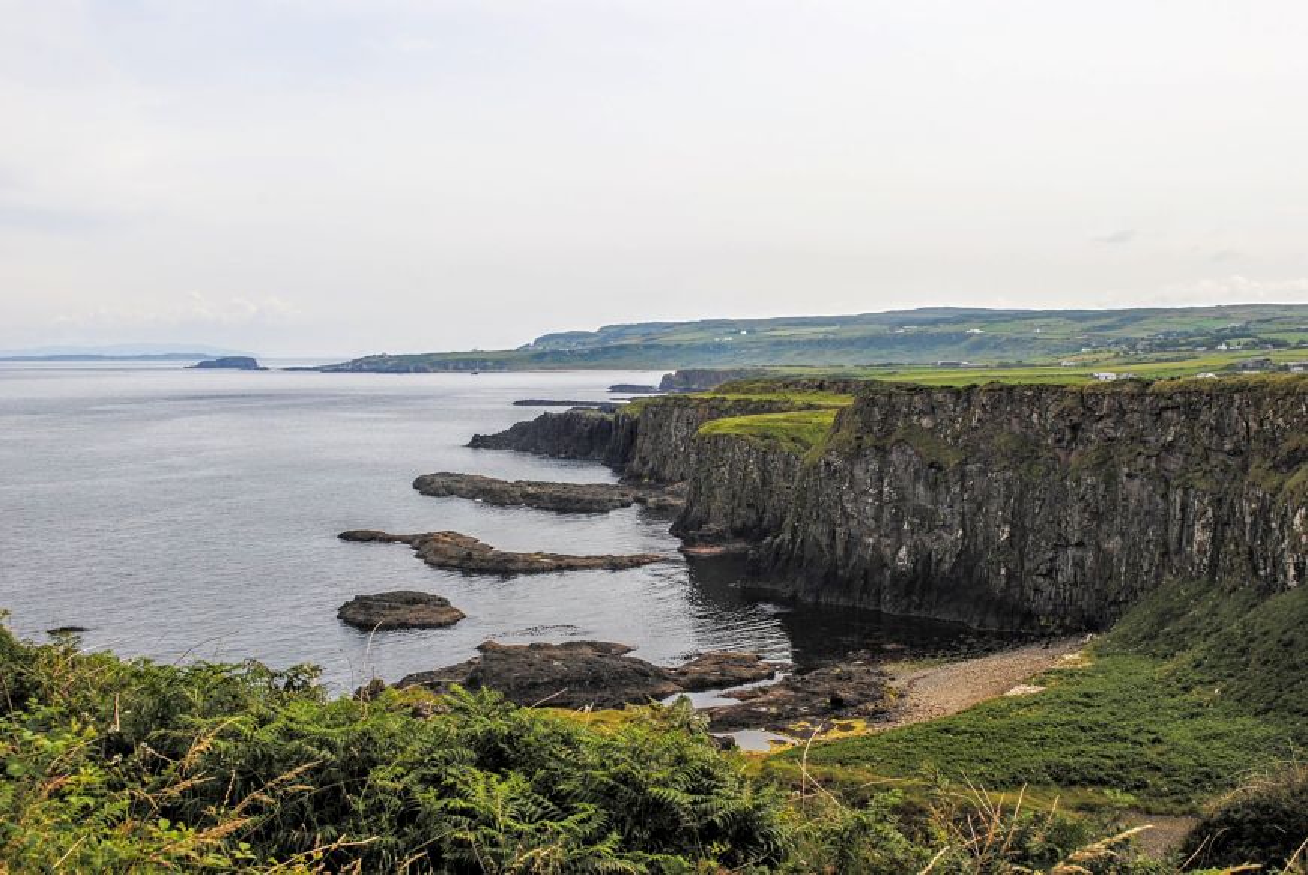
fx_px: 1746
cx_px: 654
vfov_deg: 28.1
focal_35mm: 48
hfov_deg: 41.1
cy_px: 438
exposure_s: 1/250
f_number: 8
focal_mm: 32
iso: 100
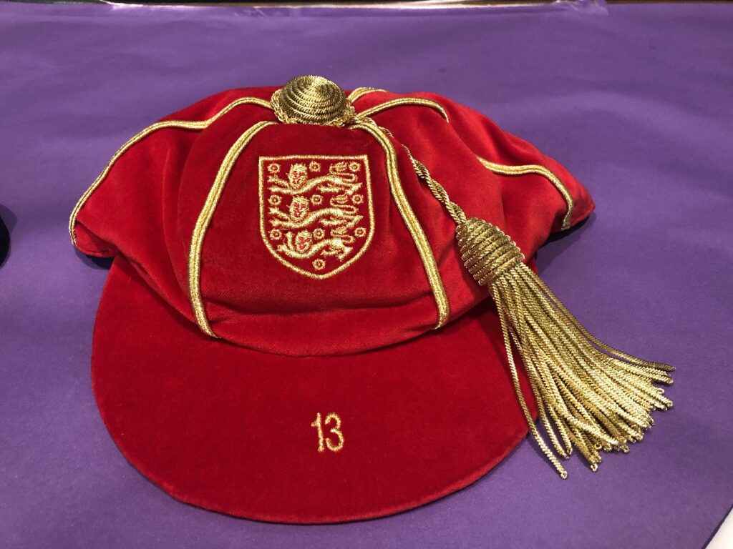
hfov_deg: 63.4
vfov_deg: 49.7
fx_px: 593
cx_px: 366
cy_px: 274
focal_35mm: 28
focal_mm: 3.99
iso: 64
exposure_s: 1/17
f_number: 1.8
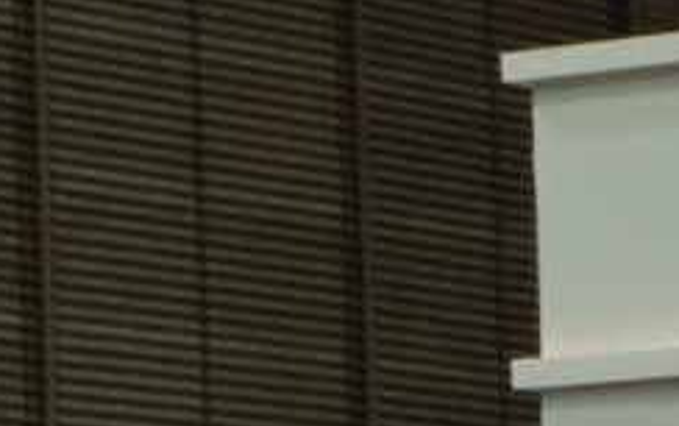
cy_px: 618
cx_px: -1731
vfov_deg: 3.6
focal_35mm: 363
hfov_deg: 5.3
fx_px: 6723
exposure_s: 1/85
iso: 1600
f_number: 5
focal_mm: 32.5
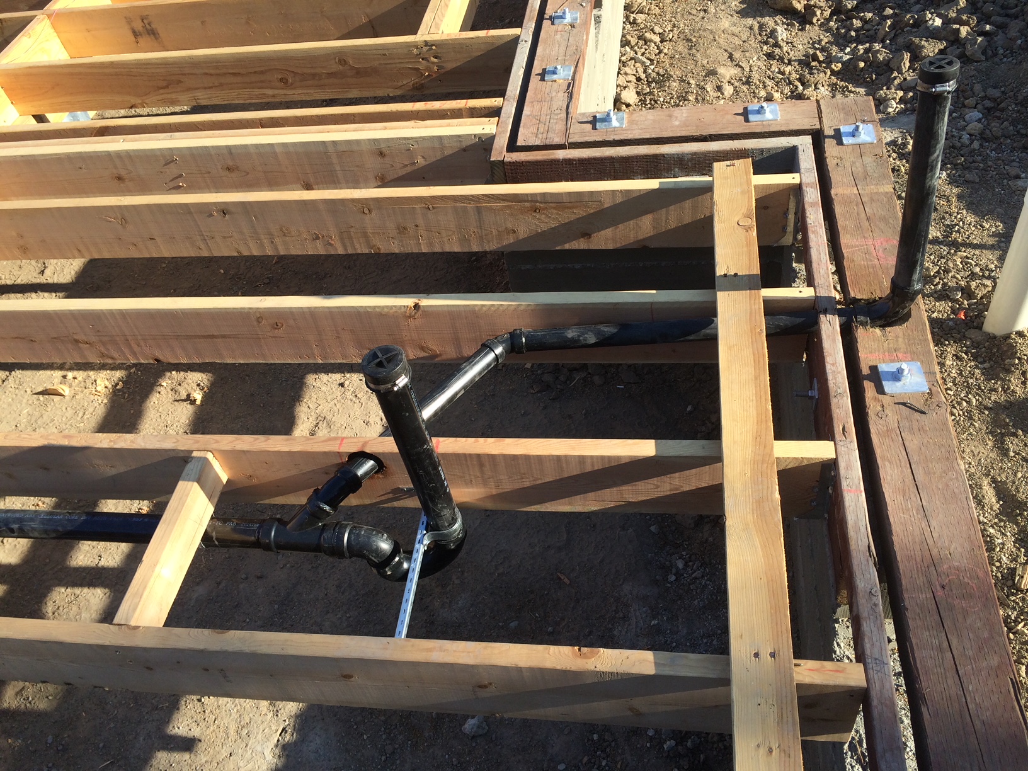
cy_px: 386
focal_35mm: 30
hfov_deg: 60.0
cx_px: 514
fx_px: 891
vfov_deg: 46.8
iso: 32
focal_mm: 4.12
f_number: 2.2
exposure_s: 1/707
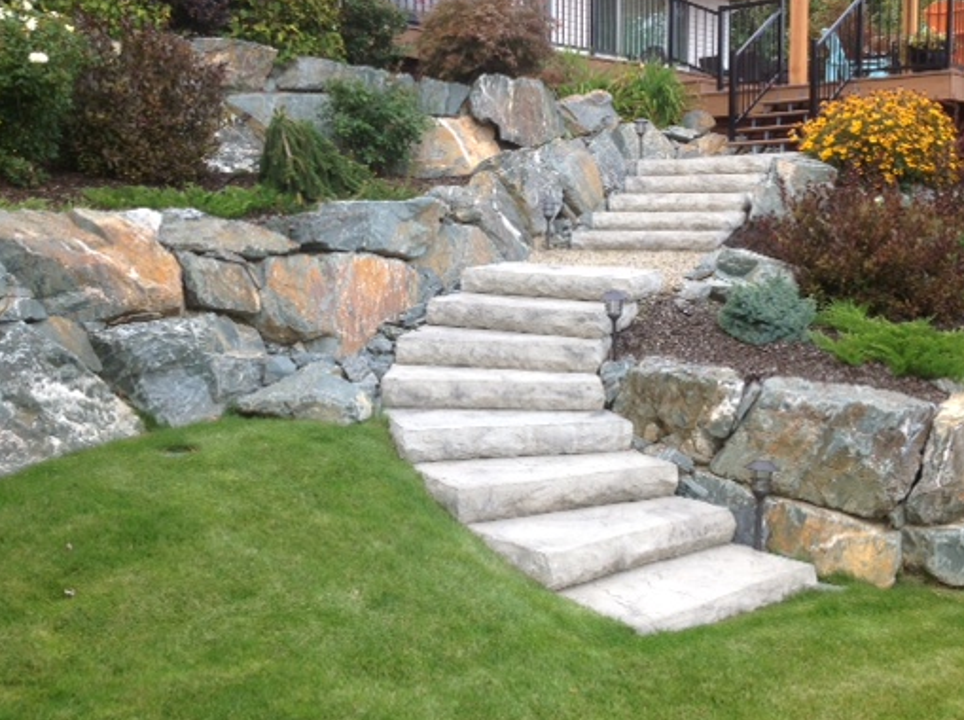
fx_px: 1223
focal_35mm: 44
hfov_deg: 42.9
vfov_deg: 32.7
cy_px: 305
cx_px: 534
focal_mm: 4.28
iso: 50
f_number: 2.4
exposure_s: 1/420
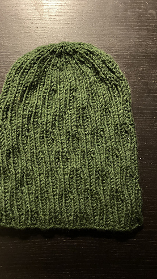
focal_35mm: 31
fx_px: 229
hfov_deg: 37.7
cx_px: 64
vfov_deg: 62.6
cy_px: 141
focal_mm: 3.99
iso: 640
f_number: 1.8
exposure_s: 1/20
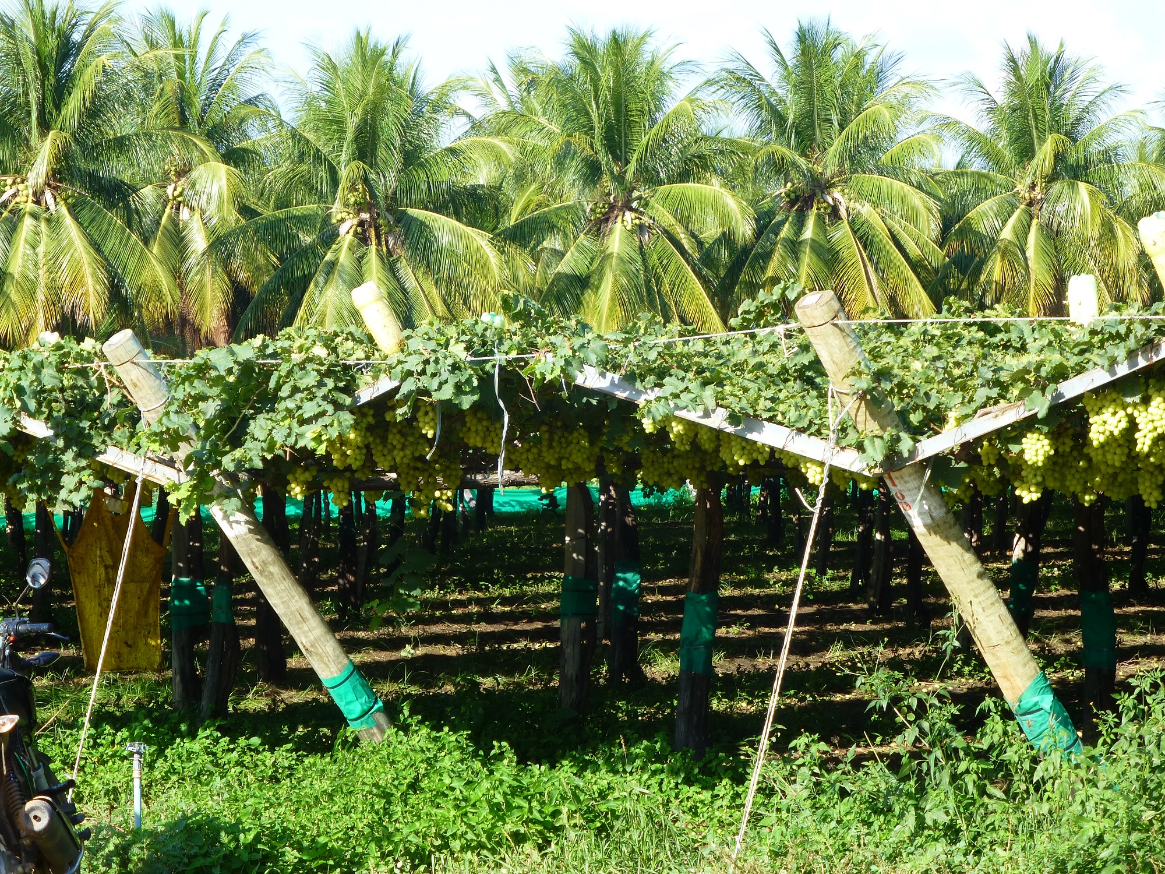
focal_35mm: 142
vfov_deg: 10.4
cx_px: 582
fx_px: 4779
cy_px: 437
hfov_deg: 13.9
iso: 100
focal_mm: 23.1
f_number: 5.4
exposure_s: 1/160
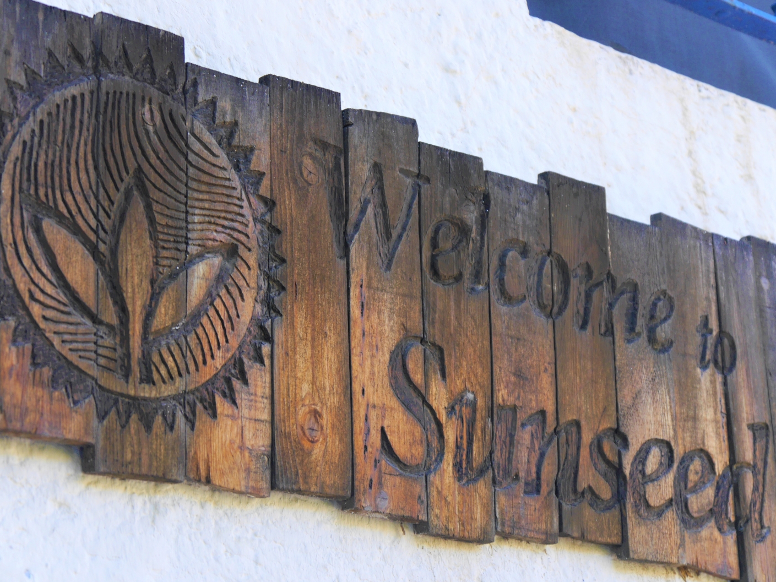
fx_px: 2107
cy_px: 287
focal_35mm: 94
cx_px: 390
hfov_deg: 20.9
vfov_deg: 15.7
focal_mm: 46
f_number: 4.9
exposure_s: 1/100
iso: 200
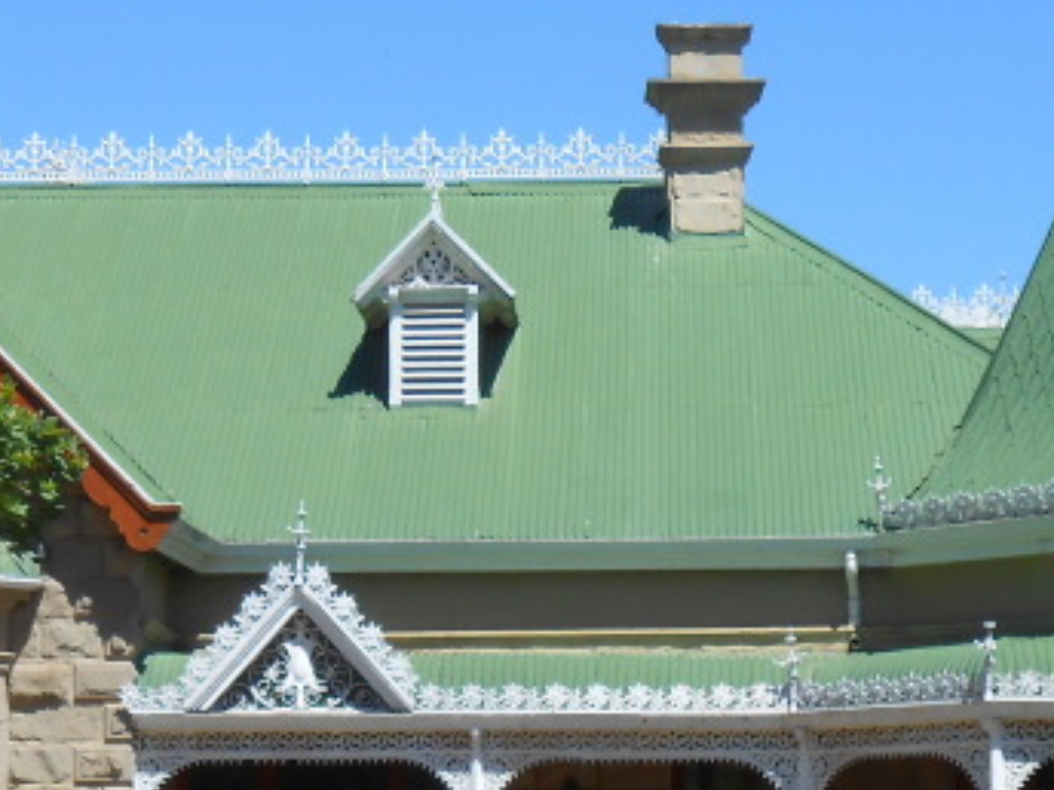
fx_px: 3989
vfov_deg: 11.3
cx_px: 365
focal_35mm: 131
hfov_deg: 15.0
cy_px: 524
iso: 80
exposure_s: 1/640
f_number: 4.5
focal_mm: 7.8
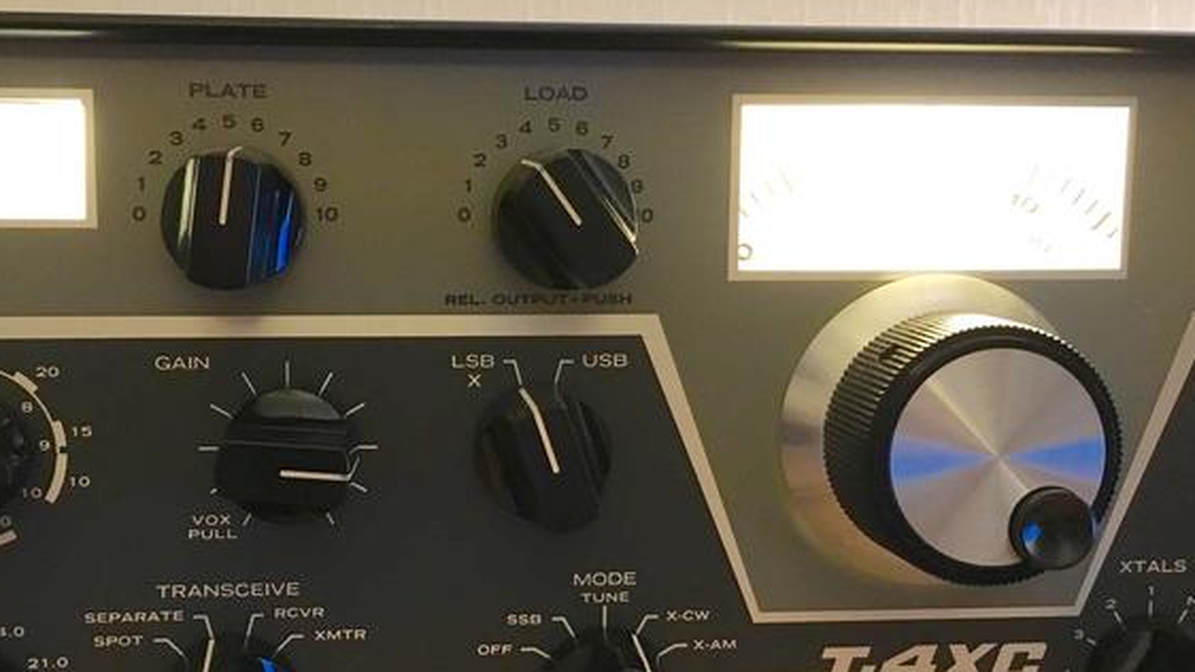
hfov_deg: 45.3
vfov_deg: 26.5
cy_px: 376
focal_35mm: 45
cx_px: 500
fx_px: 1426
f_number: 2.2
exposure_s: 1/17
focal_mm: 4.15
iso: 200
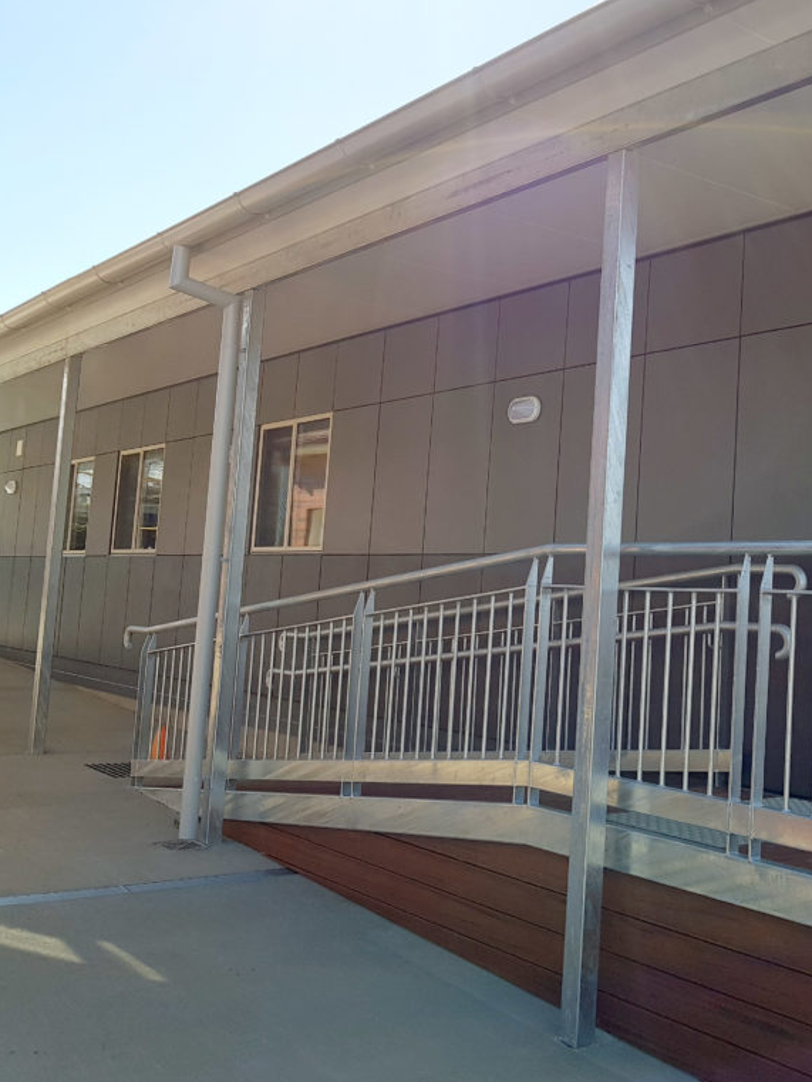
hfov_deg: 39.8
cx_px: 587
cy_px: 545
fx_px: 1094
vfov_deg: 52.6
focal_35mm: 35
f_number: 1.7
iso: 40
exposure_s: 1/1456
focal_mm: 4.2
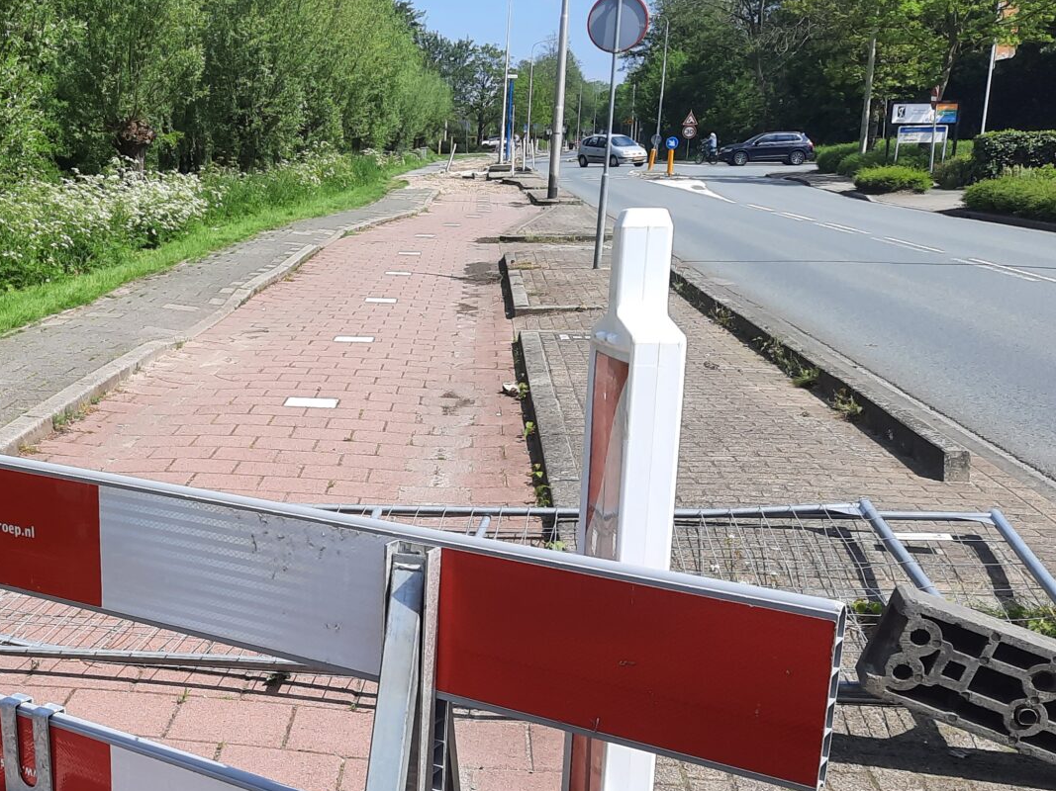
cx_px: 201
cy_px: 551
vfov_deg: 30.0
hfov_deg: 38.1
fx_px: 1464
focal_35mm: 48
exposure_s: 1/914
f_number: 2
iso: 32
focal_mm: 4.6
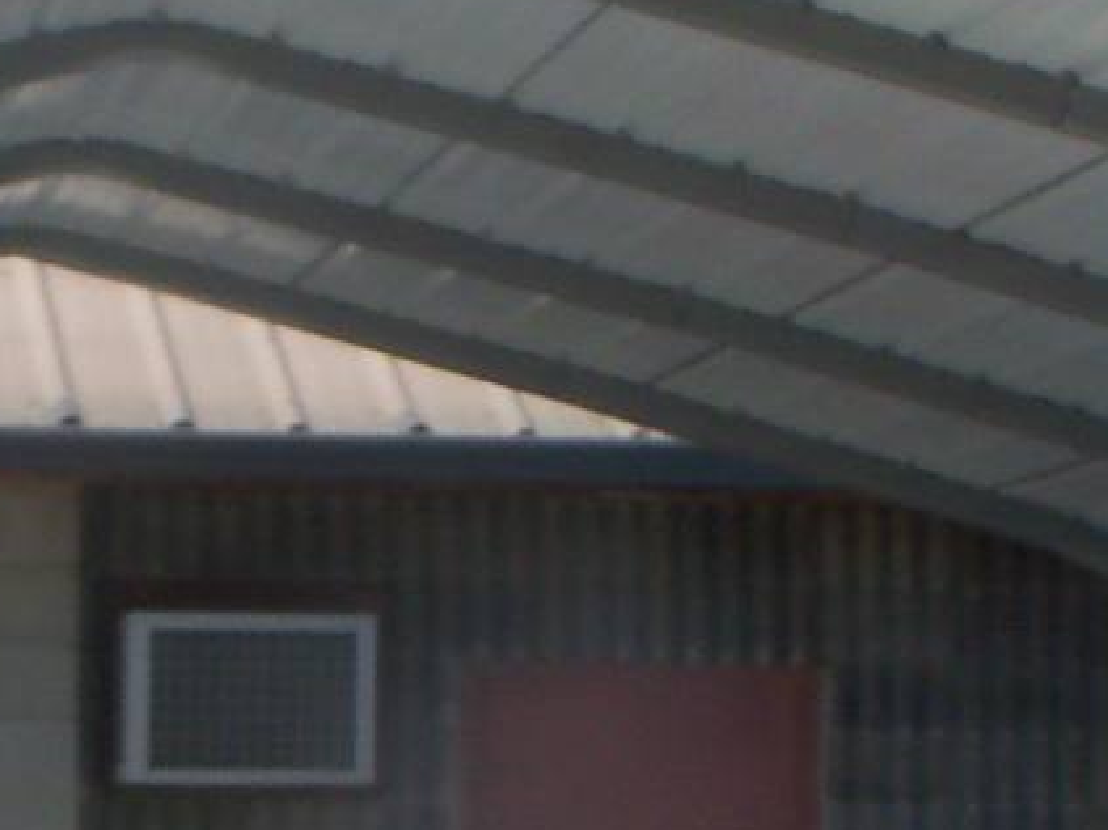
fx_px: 5088
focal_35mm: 159
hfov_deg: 12.4
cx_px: 335
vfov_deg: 9.3
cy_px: 720
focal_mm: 6.3
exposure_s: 1/250
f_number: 5.5
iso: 64
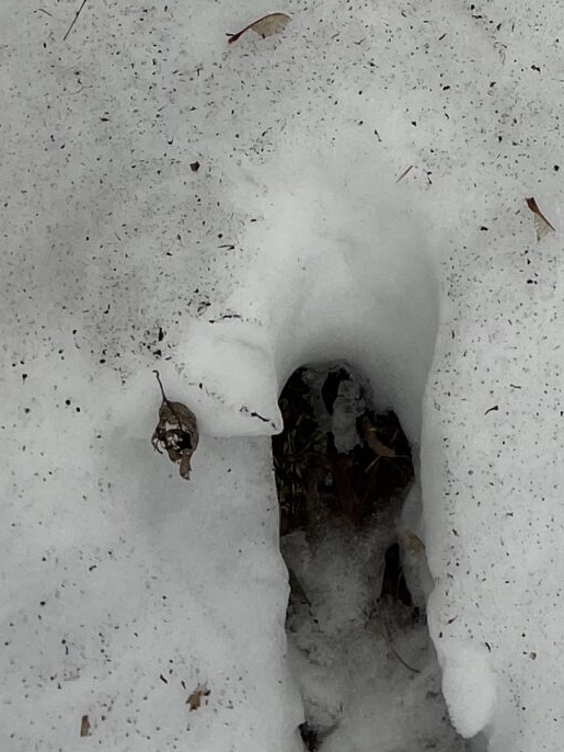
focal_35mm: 97
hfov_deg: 14.1
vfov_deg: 17.9
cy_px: -411
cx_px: 879
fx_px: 2106
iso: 40
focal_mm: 5.7
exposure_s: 1/202
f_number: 1.5
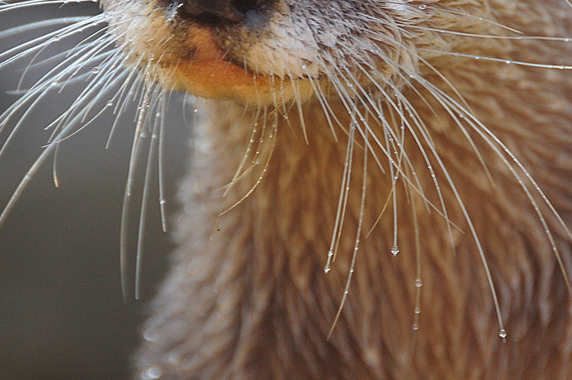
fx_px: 9396
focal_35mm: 592
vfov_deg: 2.3
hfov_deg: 3.5
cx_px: 337
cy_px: 17
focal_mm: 200
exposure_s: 1/160
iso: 400
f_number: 5.6
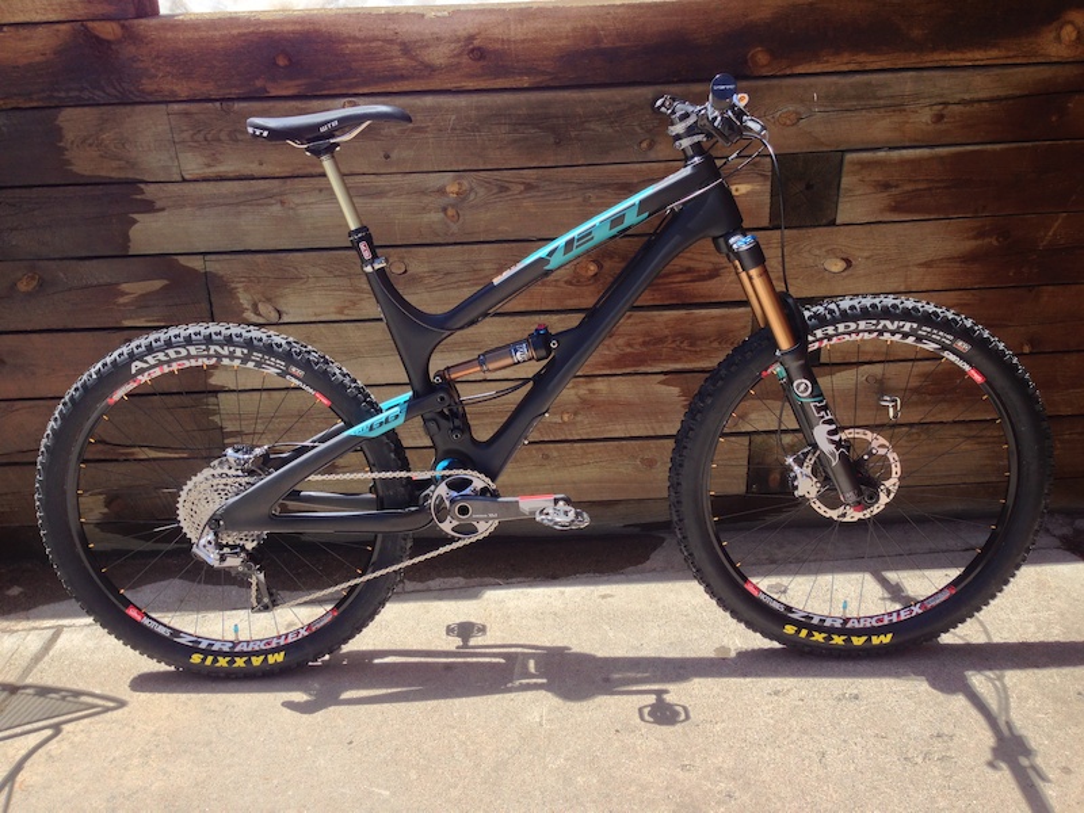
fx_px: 1033
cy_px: 406
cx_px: 542
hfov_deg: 55.4
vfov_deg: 42.9
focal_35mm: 33
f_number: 2.4
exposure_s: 1/542
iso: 50
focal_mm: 4.13
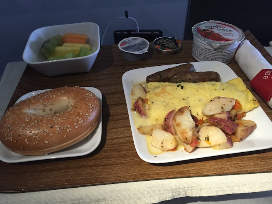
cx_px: 136
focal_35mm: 29
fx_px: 228
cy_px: 102
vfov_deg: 48.2
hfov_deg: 61.7
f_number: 2.2
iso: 200
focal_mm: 4.15
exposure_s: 1/30
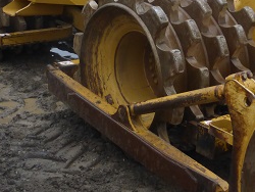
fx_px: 472
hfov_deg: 30.0
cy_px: 4
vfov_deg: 22.2
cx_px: 171
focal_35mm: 64
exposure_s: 1/200
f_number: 3.3
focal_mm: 4.3
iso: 200
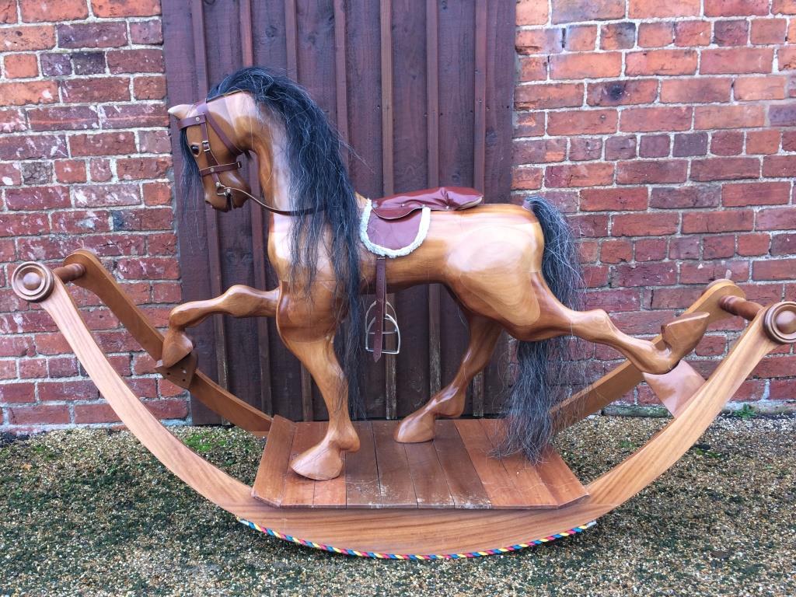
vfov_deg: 48.2
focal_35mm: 29
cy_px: 298
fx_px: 667
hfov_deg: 61.7
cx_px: 398
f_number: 2.2
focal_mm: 4.15
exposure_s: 1/100
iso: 50
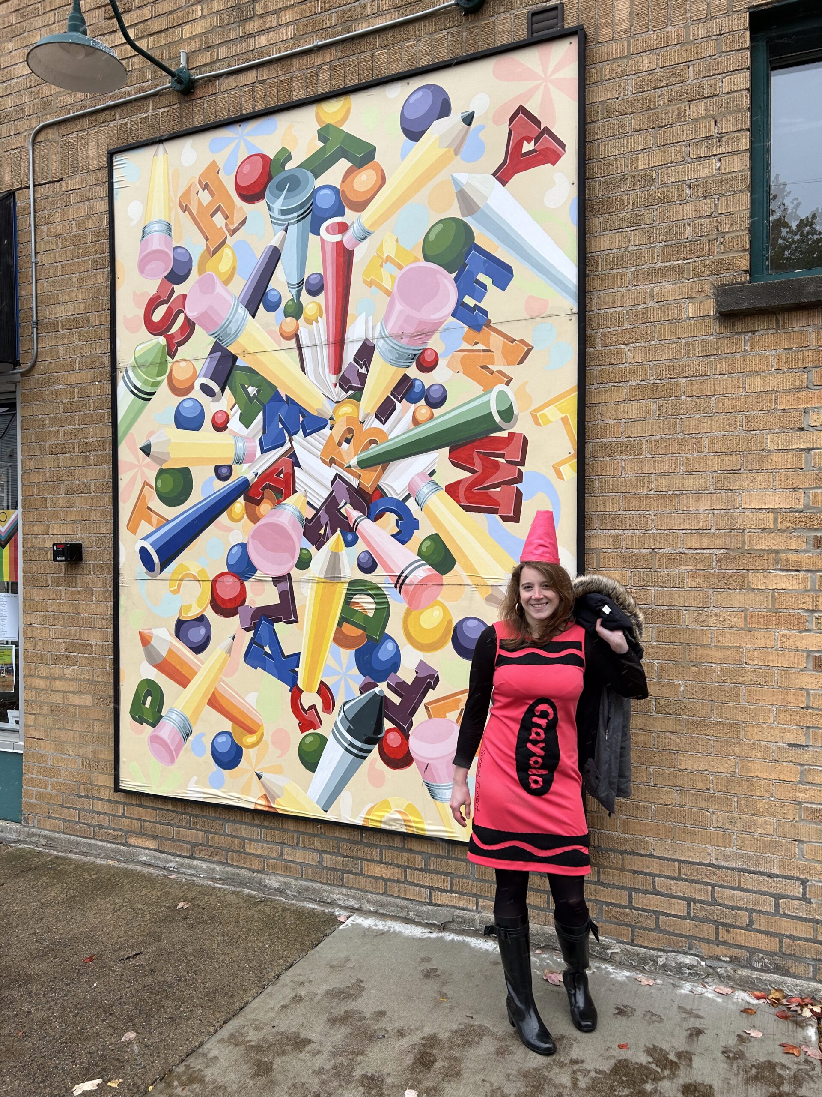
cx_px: 411
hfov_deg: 53.1
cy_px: 548
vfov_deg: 67.3
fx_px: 823
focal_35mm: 26
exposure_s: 1/121
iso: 50
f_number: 1.5
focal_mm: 5.7
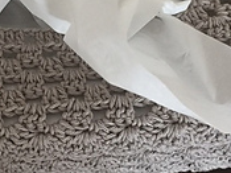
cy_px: 40
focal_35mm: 83
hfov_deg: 23.3
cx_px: 57
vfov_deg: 17.6
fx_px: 553
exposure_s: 1/30
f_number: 2.2
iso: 160
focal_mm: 4.15
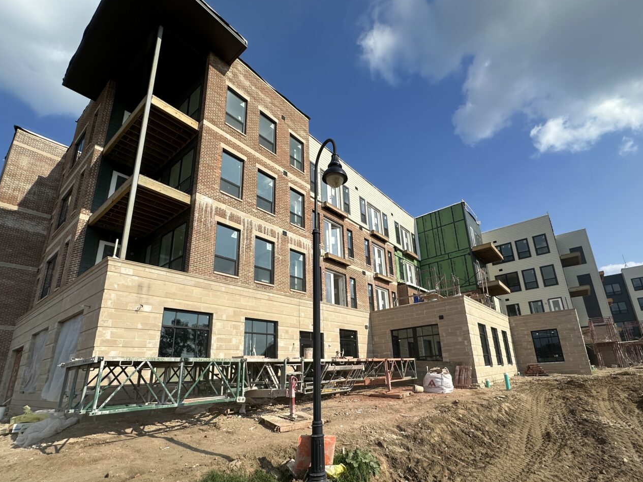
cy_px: 278
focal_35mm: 17
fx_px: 316
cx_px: 346
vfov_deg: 74.3
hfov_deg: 90.9
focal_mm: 2.22
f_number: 2.2
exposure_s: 1/2398
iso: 50
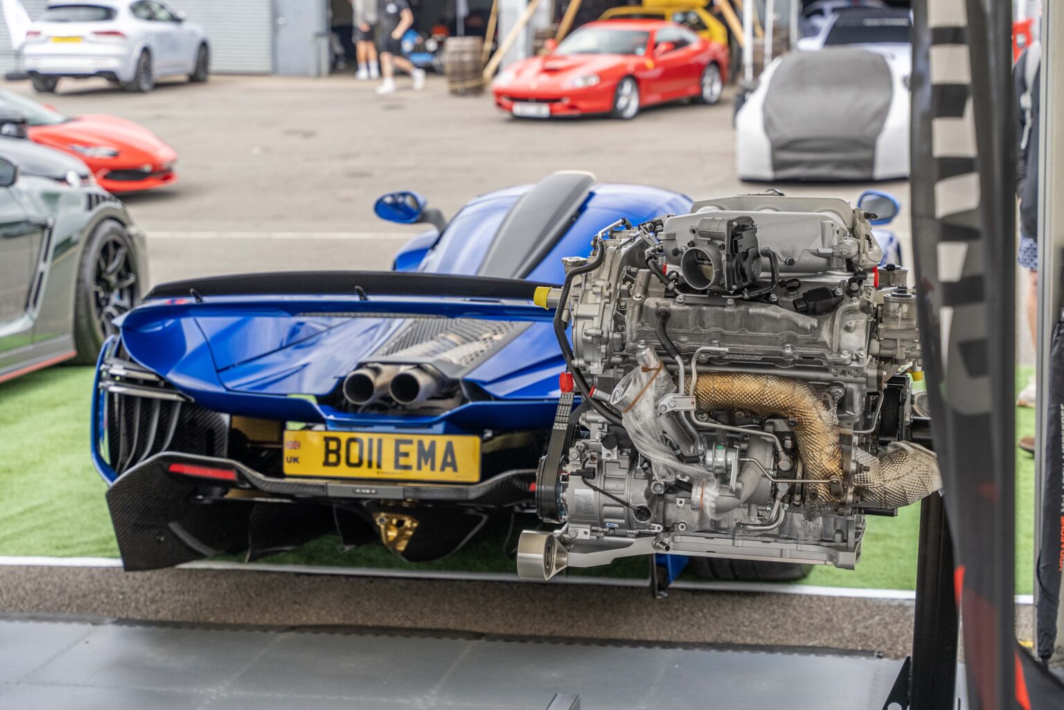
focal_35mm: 70
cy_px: 355
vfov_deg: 19.5
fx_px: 2070
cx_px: 532
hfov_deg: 28.8
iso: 200
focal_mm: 70
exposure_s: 1/160
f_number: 4.5
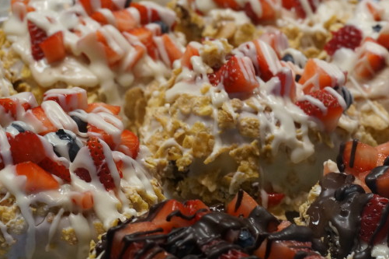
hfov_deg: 14.8
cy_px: 213
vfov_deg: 9.9
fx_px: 1490
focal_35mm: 138
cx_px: 311
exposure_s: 1/80
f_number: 5.6
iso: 1000
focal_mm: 45
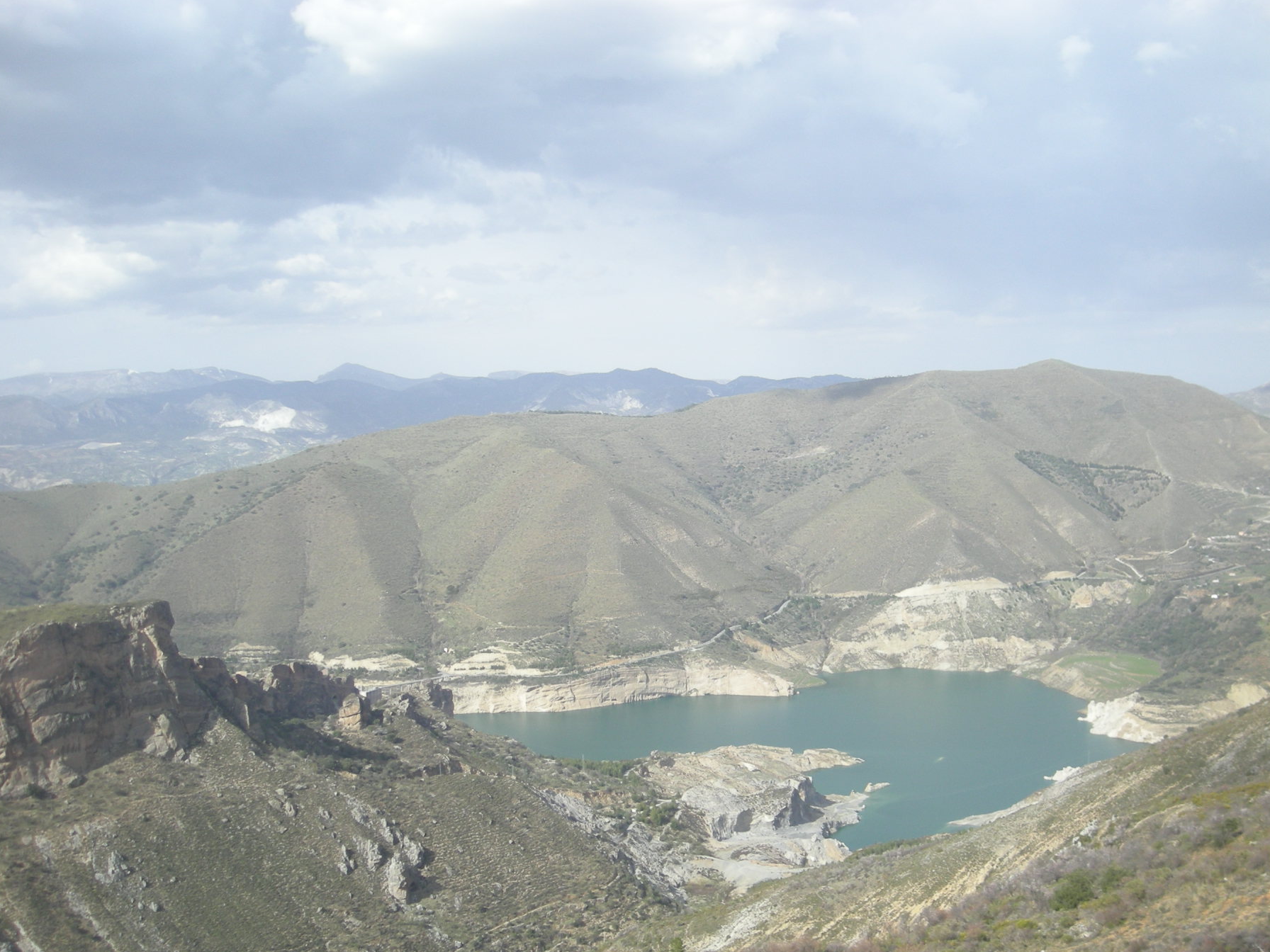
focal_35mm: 40
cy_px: 520
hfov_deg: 46.8
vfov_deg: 35.9
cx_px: 652
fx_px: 1468
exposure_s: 1/148
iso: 50
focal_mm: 5.7
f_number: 5.7
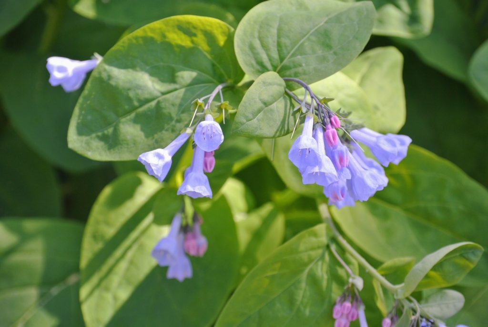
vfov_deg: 9.3
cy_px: 164
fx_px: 2008
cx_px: 244
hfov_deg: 13.9
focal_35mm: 148
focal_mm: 55.1
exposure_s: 1/200
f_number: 4.2
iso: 100
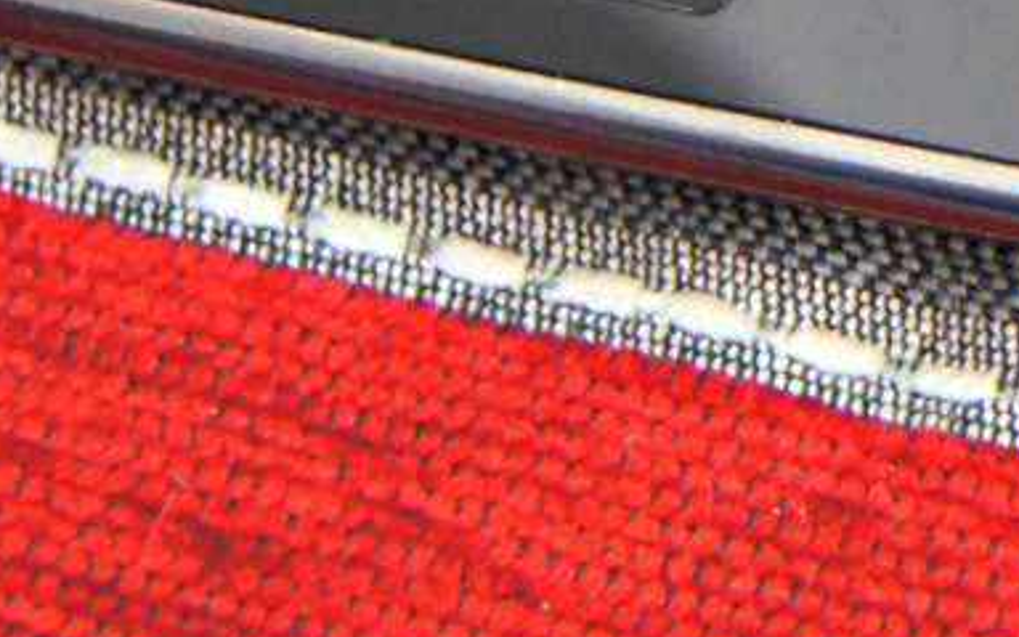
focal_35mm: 223
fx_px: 6193
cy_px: -665
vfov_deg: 5.7
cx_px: 2518
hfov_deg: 8.5
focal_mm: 28
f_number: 4.5
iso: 800
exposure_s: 1/160
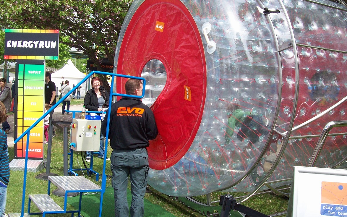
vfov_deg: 32.8
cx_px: 170
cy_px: 102
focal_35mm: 39
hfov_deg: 50.4
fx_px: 369
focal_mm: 6
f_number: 4.8
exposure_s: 1/277
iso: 80
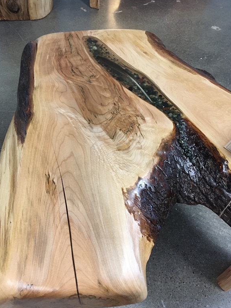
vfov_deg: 60.0
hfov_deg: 46.8
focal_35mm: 30
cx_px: 117
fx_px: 267
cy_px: 155
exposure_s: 1/30
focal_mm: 4.15
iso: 200
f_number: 2.2
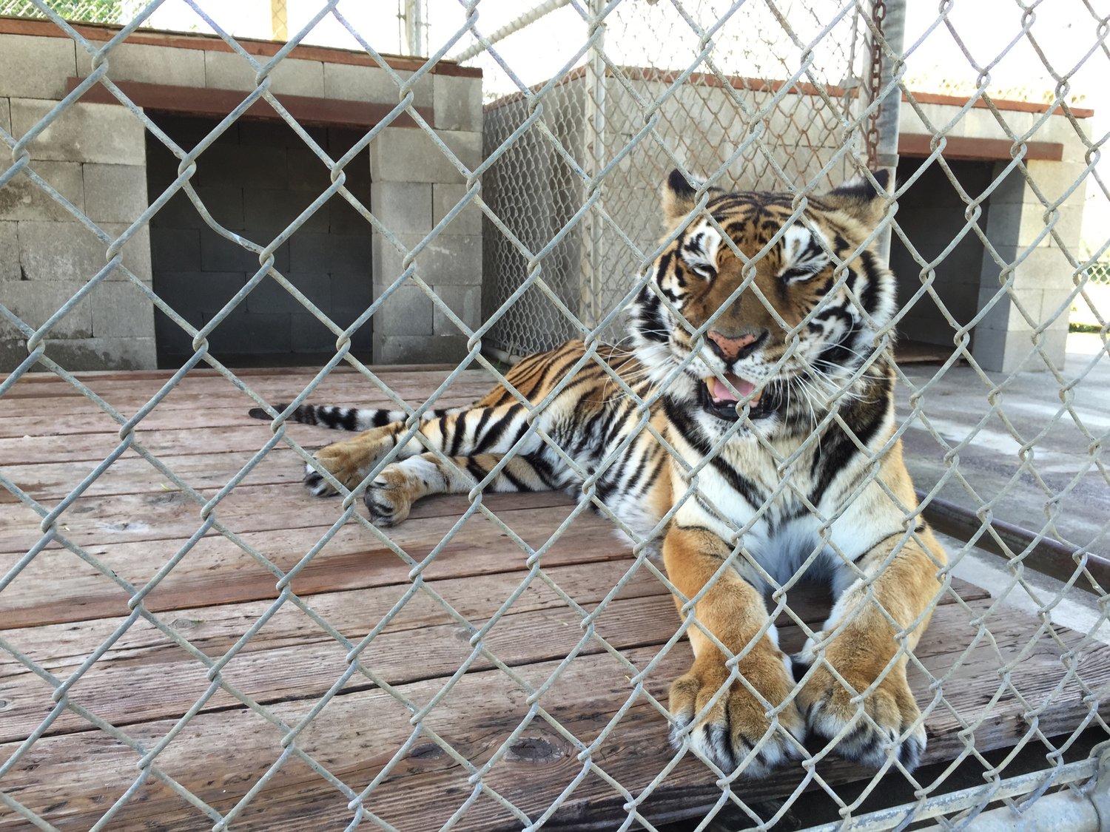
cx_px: 555
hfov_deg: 61.7
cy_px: 416
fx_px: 930
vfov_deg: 48.2
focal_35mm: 29
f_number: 2.2
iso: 32
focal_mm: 4.15
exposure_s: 1/120
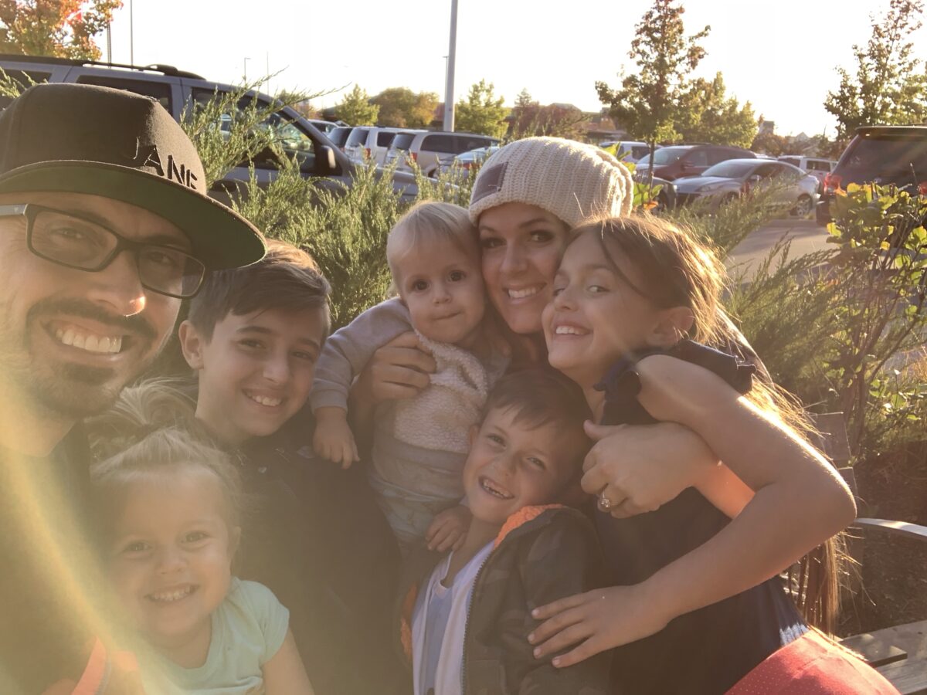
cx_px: 464
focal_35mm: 32
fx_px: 857
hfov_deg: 56.8
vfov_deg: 44.2
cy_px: 348
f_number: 2.2
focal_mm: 2.87
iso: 25
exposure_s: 1/121
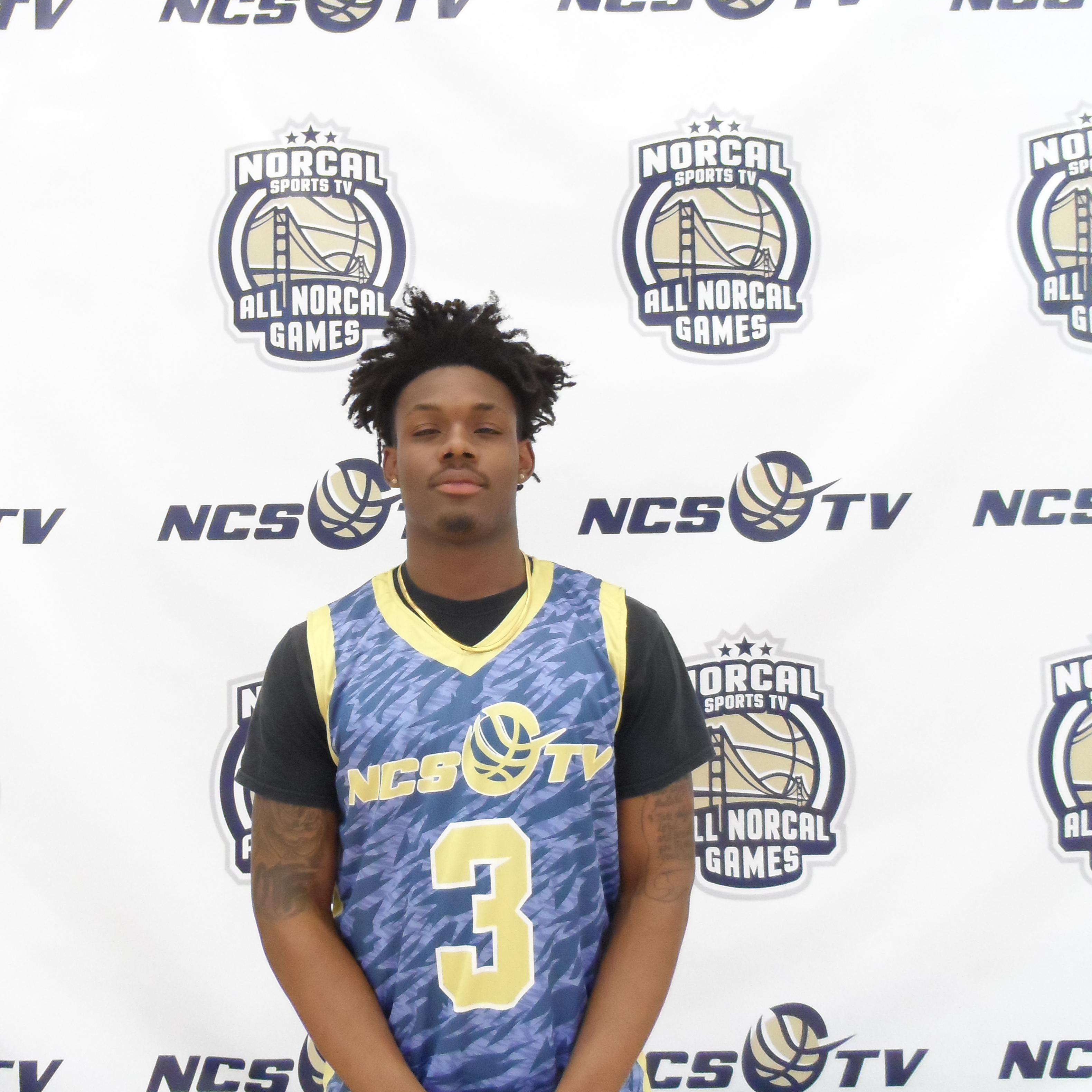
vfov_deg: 55.6
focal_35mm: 29
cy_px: 545
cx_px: 442
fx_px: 1035
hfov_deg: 55.3
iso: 640
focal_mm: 4
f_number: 3.2
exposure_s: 1/30
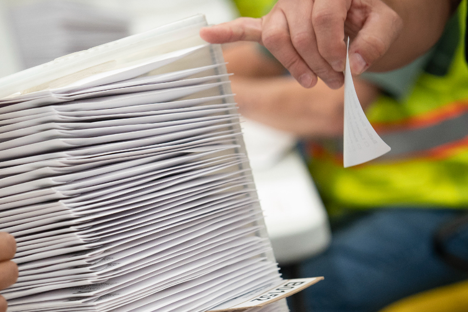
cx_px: 126
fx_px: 1794
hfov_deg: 14.8
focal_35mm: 138
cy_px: 207
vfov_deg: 9.9
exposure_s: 1/400
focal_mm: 70
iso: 1250
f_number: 2.8
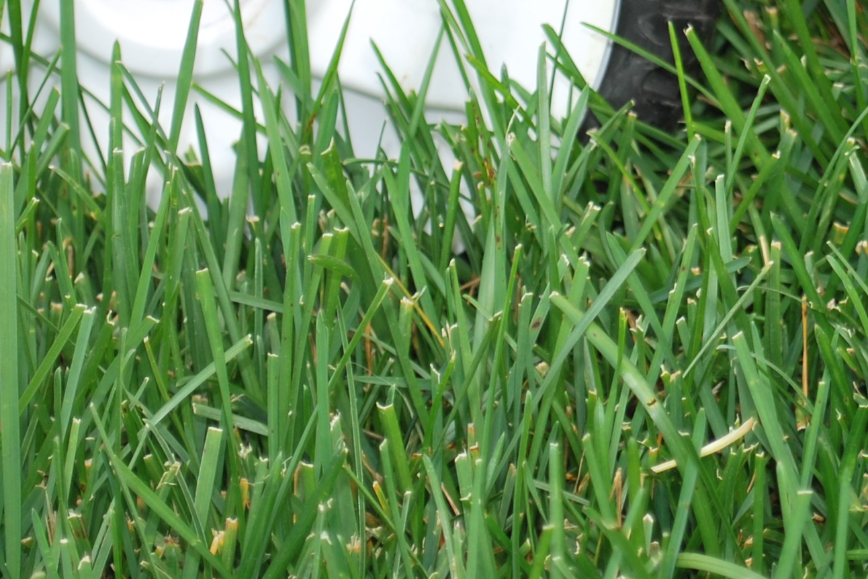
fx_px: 5209
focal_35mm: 216
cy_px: -57
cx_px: 1041
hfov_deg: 9.4
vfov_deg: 6.3
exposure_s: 1/125
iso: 100
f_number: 5.6
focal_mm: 48
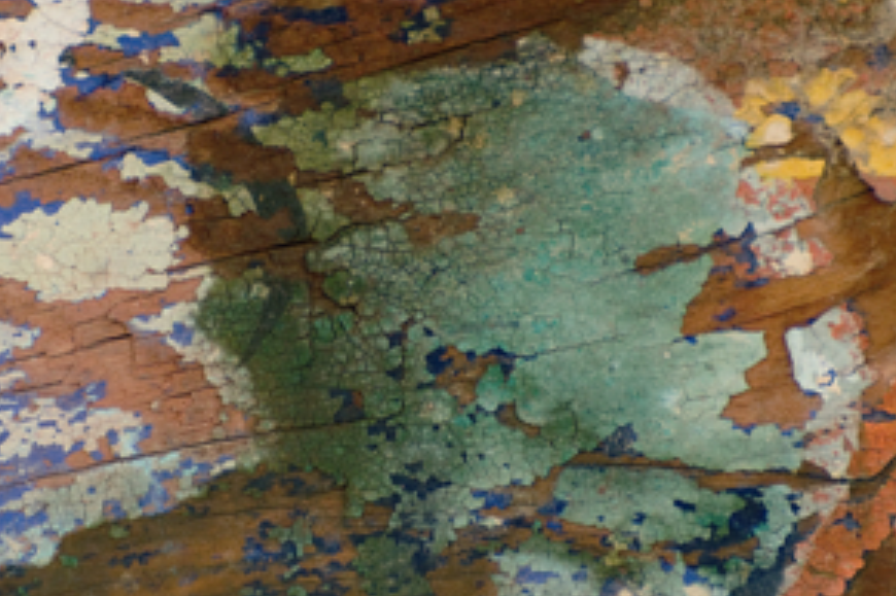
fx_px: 19277
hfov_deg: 2.7
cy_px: 229
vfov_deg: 1.8
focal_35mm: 775
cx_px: 358
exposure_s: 1/160
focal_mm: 300
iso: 200
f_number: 6.3
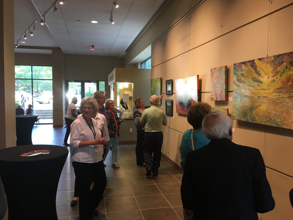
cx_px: 146
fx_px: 245
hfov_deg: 61.7
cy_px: 110
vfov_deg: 48.2
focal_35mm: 29
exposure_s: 1/30
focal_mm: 4.15
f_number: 2.2
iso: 64
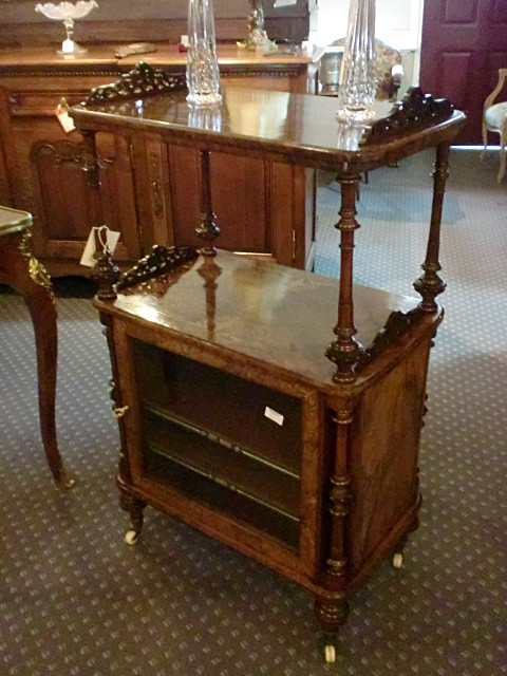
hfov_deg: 40.7
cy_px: 338
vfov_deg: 52.6
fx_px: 683
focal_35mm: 35
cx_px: 254
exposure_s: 1/25
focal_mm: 6.3
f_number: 3.1
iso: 1600
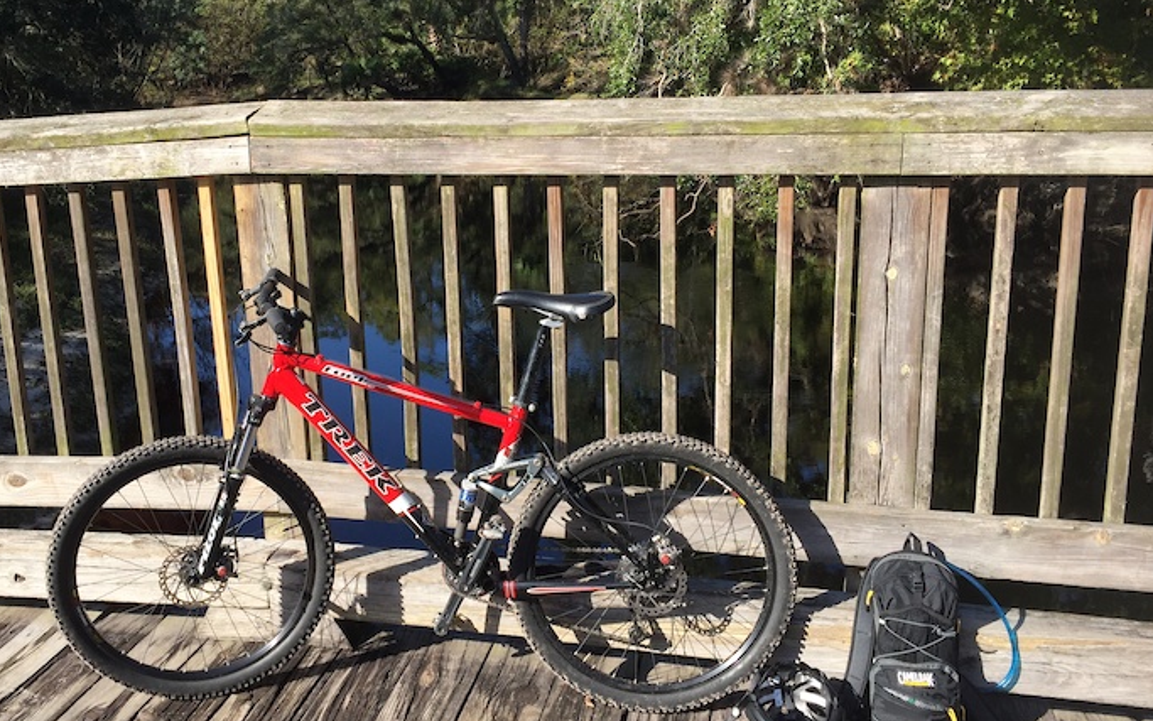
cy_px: 341
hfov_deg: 53.8
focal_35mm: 36
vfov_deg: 35.3
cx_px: 493
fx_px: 1131
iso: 32
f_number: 2.2
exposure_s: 1/898
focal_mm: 4.15
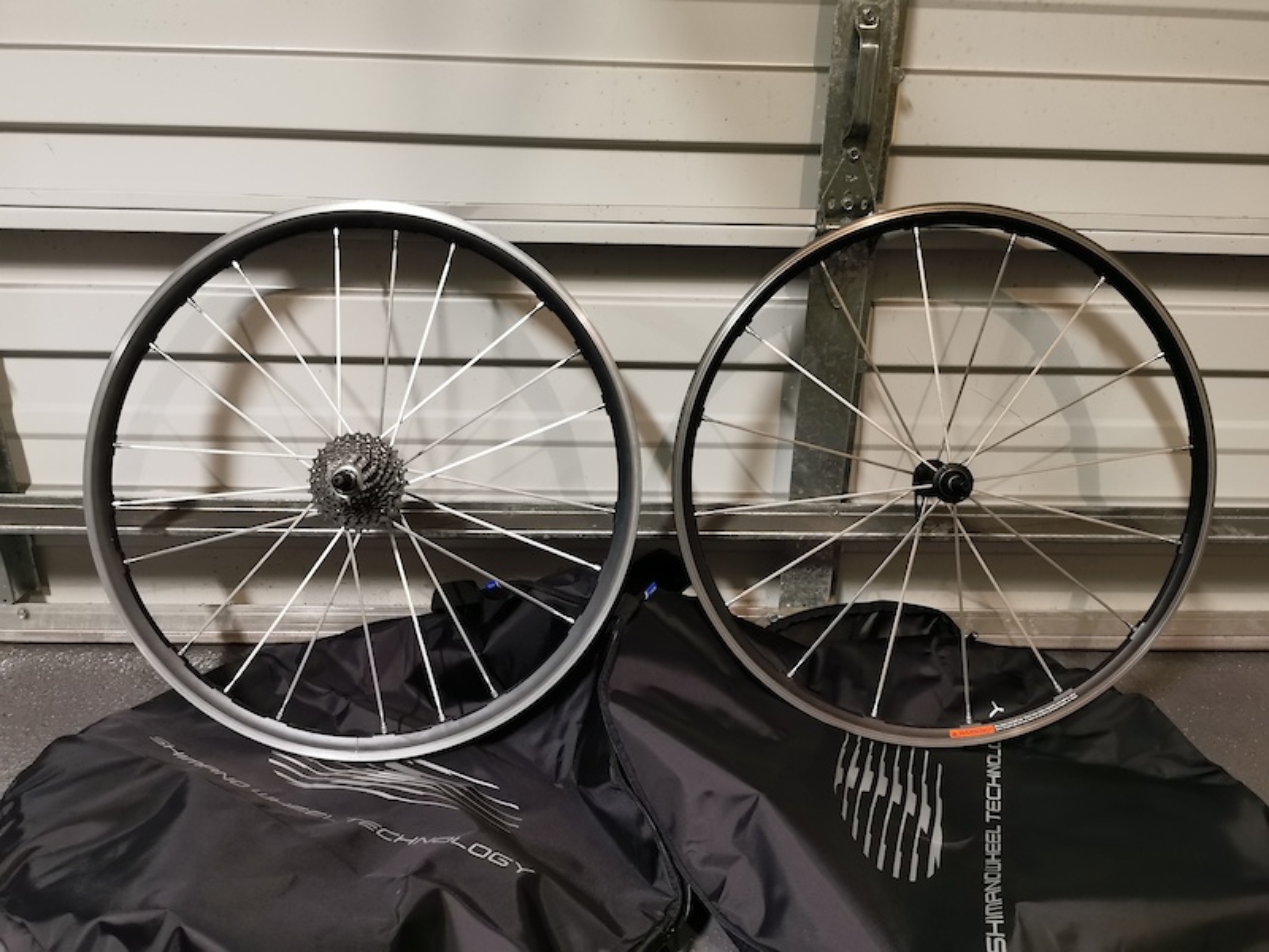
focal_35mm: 27
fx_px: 990
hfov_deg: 65.3
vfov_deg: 51.4
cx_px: 634
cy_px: 476
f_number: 1.6
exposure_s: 1/30
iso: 500
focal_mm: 5.56
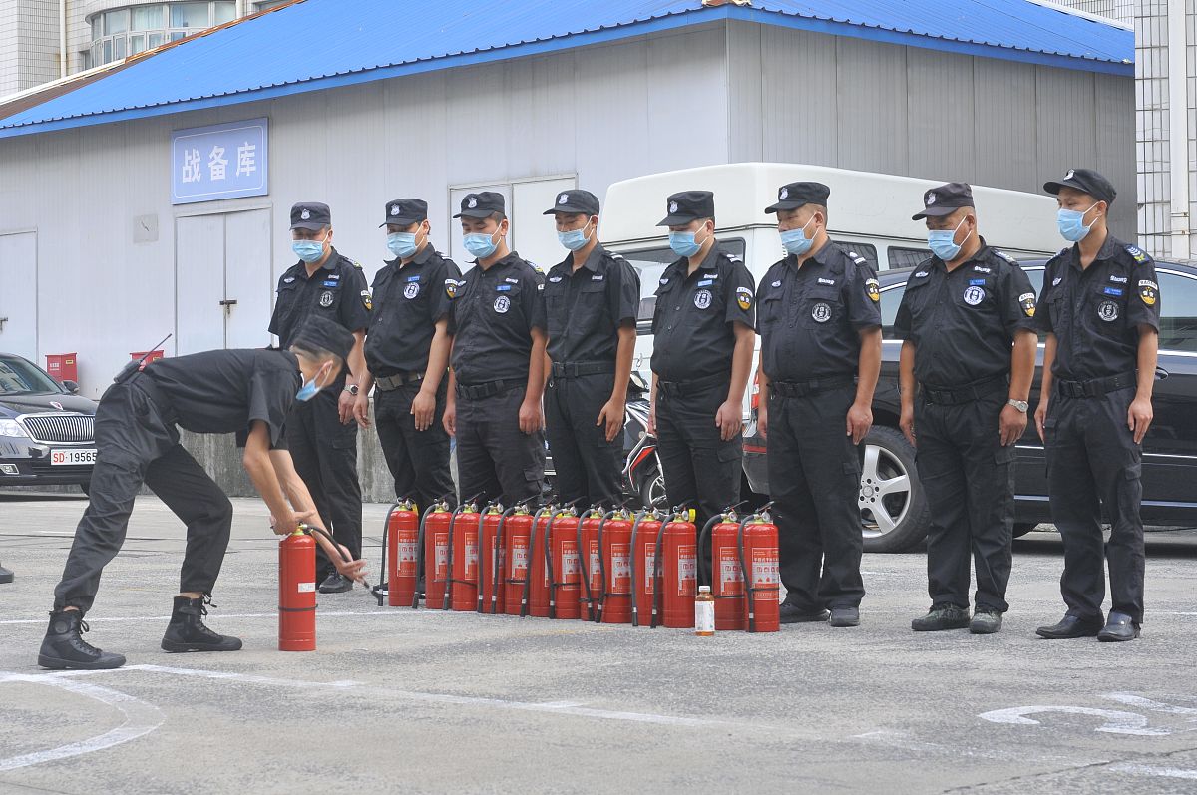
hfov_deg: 24.6
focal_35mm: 82
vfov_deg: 16.5
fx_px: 2740
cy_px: 398
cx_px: 598
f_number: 4
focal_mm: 55
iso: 400
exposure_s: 1/60
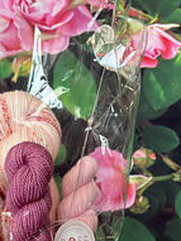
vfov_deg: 28.2
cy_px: 177
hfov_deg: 21.2
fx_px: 475
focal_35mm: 68
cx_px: 26
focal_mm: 5.1
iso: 50
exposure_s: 1/120
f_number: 1.6
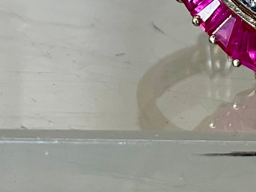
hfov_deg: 24.8
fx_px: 547
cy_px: -15
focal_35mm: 74
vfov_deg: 19.1
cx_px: 268
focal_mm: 3
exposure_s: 1/217
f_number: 1.8
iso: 16
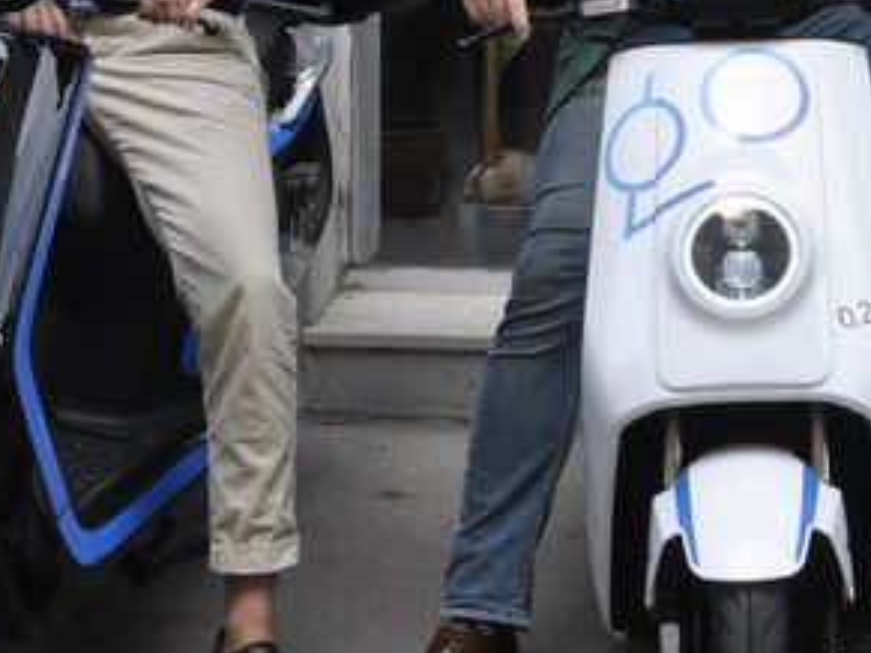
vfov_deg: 11.5
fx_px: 3186
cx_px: 871
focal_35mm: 127
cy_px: -96
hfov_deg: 15.3
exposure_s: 1/160
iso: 500
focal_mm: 25
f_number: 13
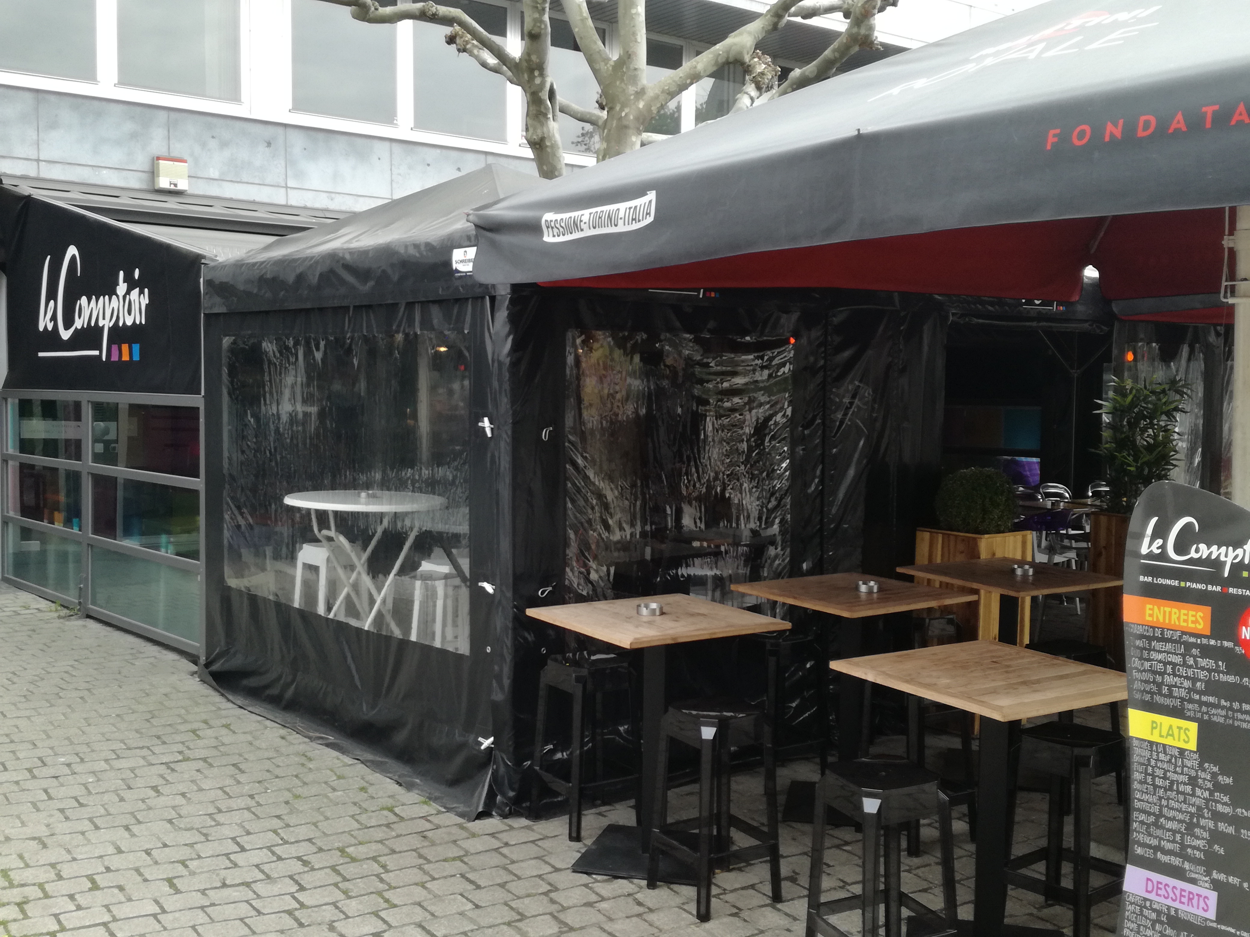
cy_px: 468
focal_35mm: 27
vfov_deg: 51.4
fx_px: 975
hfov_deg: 65.3
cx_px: 625
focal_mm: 3.79
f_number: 2
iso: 50
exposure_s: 1/174
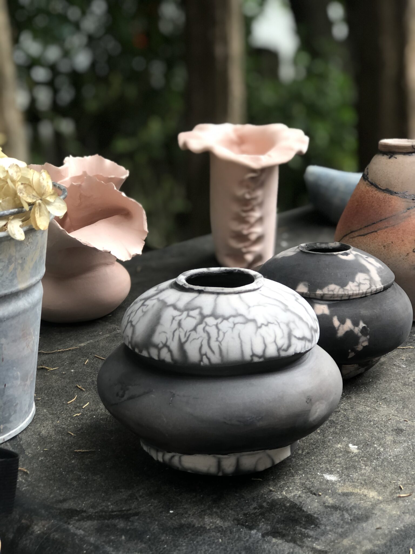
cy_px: 277
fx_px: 911
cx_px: 208
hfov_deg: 25.7
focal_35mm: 57
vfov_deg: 33.8
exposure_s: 1/30
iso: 25
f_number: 2.8
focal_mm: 6.6
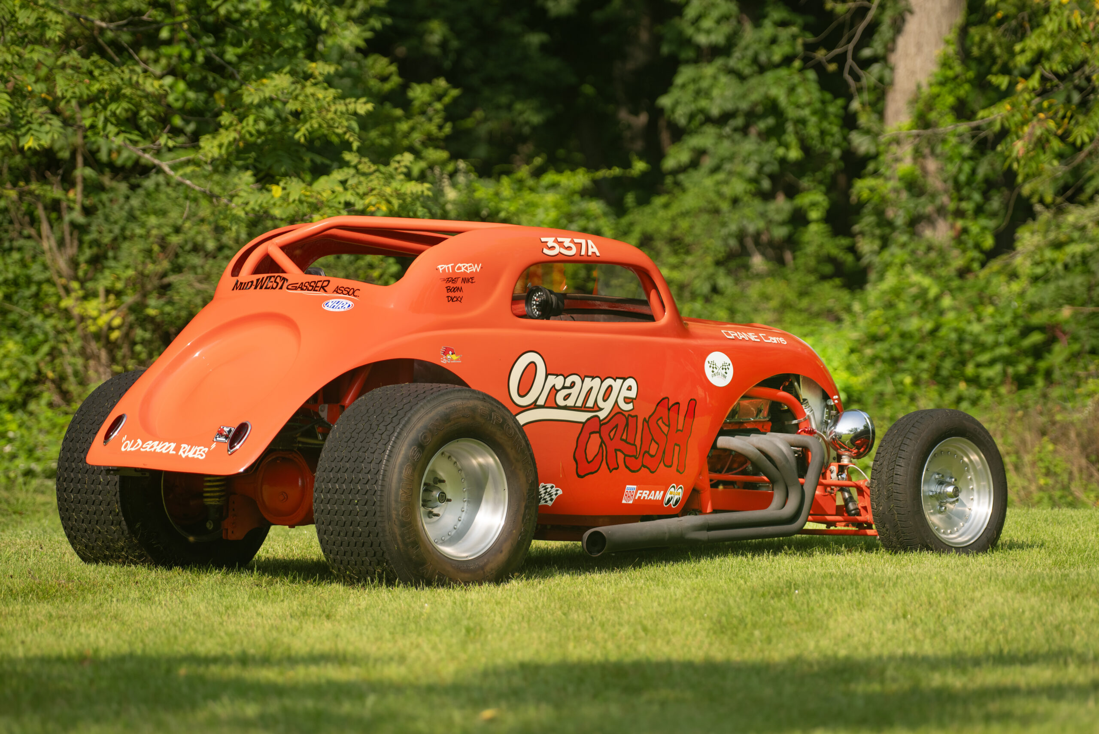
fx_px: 7635
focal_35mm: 250
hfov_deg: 8.2
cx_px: 550
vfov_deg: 5.5
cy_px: 367
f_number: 4.5
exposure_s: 1/200
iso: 250
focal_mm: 250
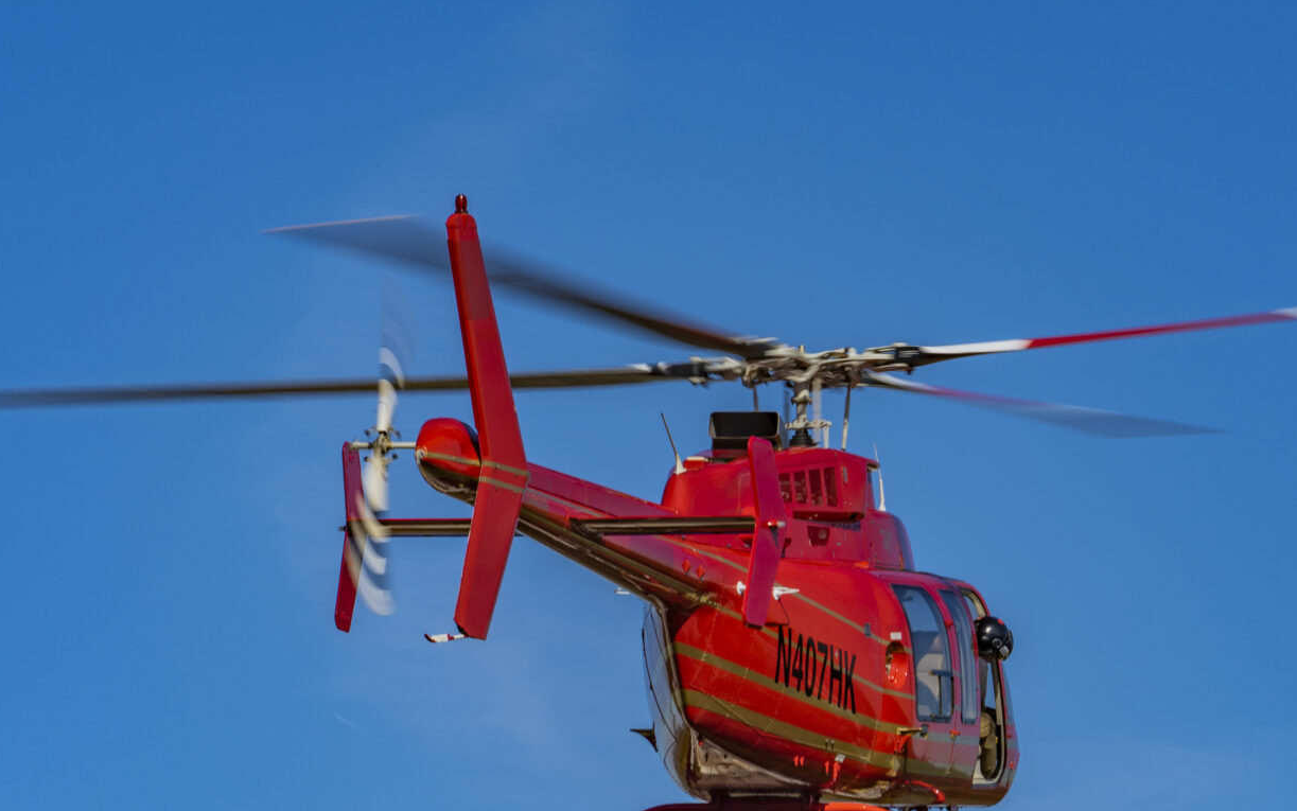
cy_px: 526
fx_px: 8233
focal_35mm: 233
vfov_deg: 5.6
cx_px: 716
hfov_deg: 9.0
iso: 100
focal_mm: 91
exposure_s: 1/250
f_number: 10
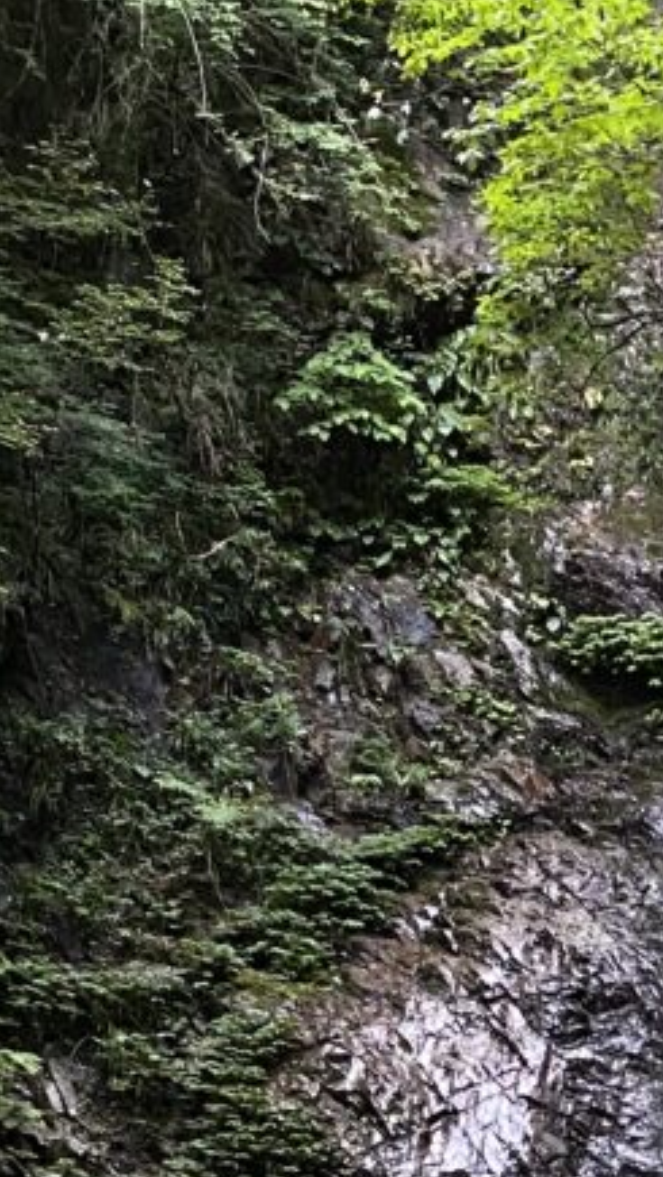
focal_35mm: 100
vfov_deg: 19.9
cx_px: 990
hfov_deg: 11.6
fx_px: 3122
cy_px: 1469
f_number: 1.8
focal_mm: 4.25
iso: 160
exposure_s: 1/60
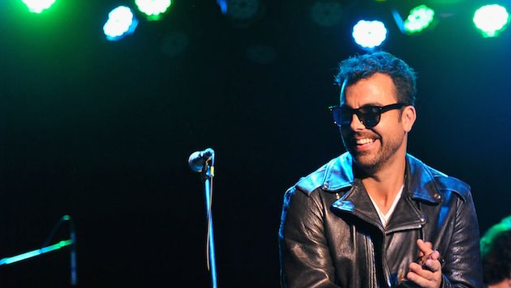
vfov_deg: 8.7
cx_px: 325
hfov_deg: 15.4
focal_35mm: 139
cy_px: 312
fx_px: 1883
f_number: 2.8
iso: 2500
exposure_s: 1/160
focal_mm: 70
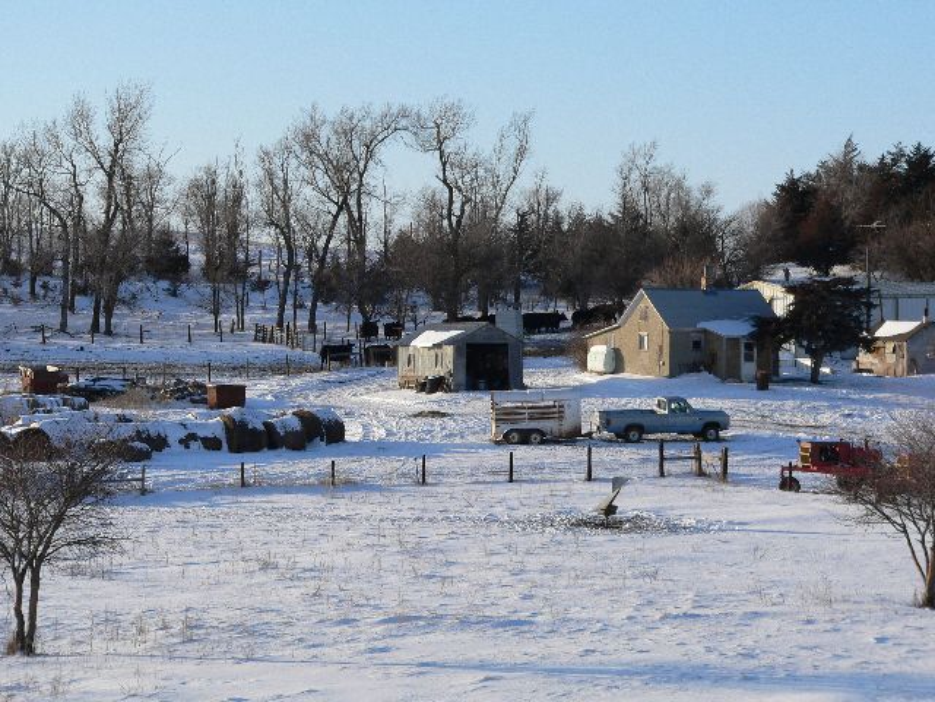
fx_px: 3025
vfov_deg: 13.2
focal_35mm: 112
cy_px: 351
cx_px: 468
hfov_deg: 17.6
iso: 80
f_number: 4.6
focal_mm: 18.6
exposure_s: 1/500
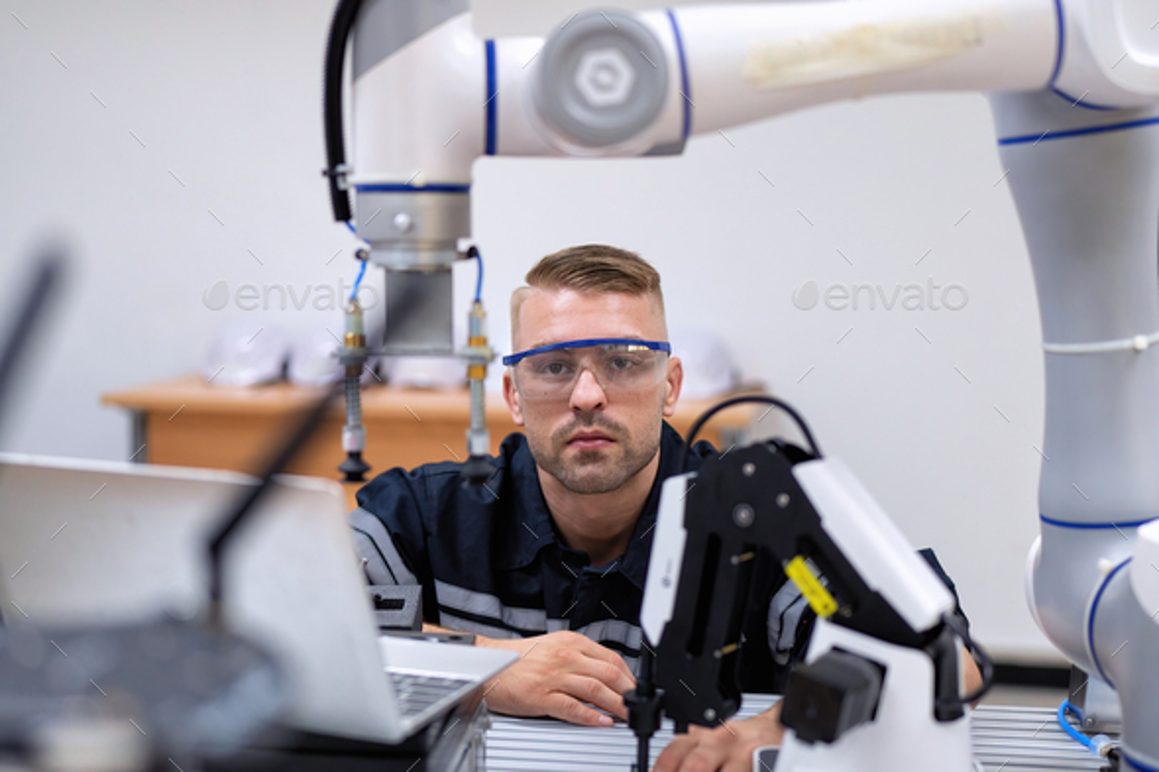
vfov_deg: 26.0
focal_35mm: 52
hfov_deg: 38.2
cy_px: 386
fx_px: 1674
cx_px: 580
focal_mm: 35
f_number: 1.4
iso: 1000
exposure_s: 1/1000
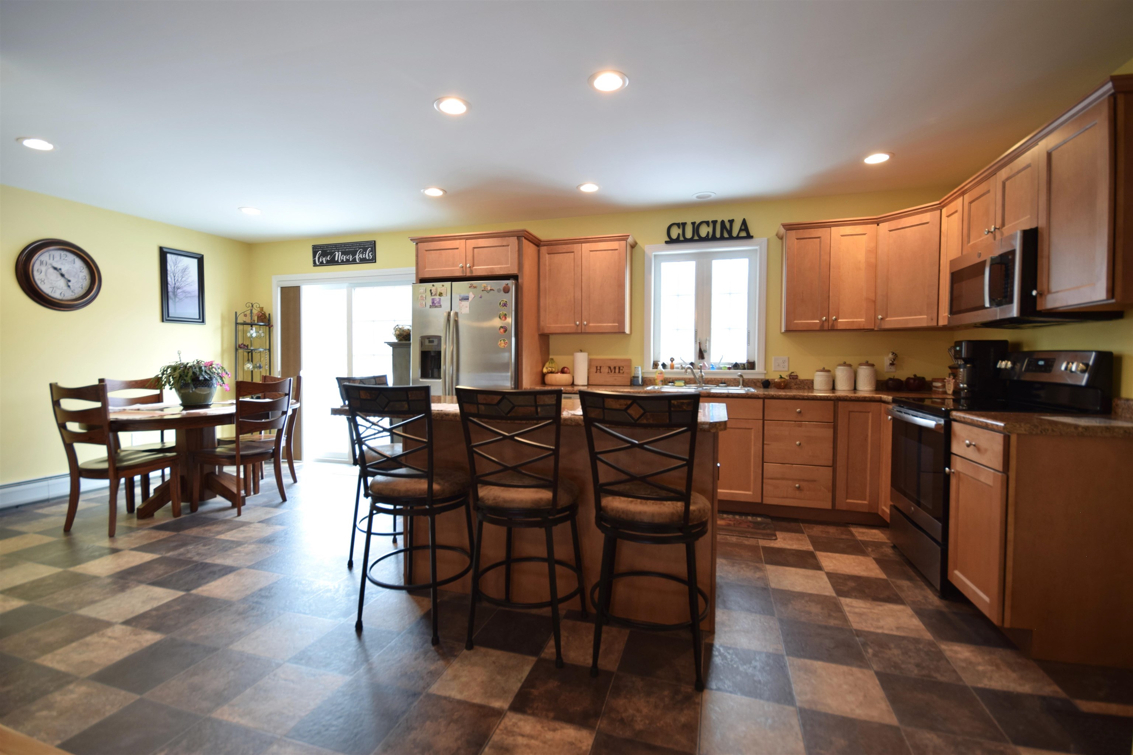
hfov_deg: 100.4
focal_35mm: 15
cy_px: 378
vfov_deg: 77.3
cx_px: 566
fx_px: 472
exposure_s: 1/10
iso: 200
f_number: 6.3
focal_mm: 10
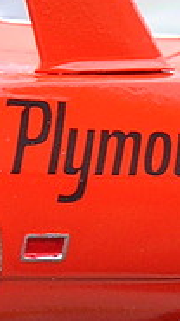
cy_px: 175
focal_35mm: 216
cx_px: 106
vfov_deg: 10.0
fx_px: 1834
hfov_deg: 5.6
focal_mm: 7.7
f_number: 5.4
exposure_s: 1/39.3
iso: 50
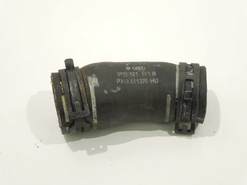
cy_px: 92
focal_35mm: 106
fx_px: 756
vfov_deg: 14.0
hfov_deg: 18.5
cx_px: 124
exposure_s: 1/25
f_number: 4.7
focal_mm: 19.1
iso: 450
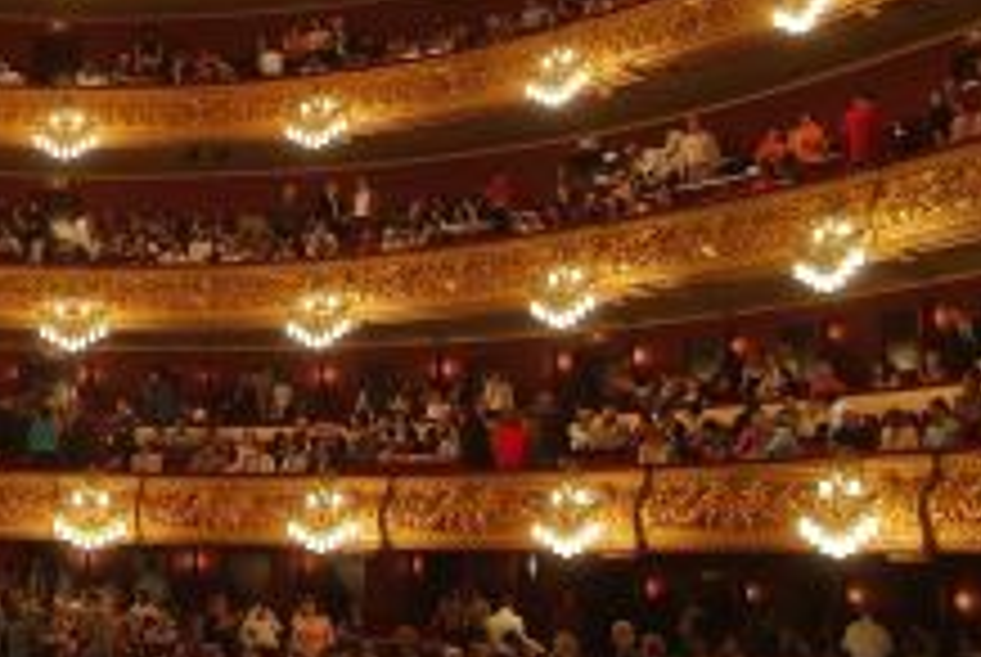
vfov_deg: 21.8
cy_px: 182
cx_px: 72
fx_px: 1692
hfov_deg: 30.7
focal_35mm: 62
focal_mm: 17
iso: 800
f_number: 2.8
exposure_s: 1/45
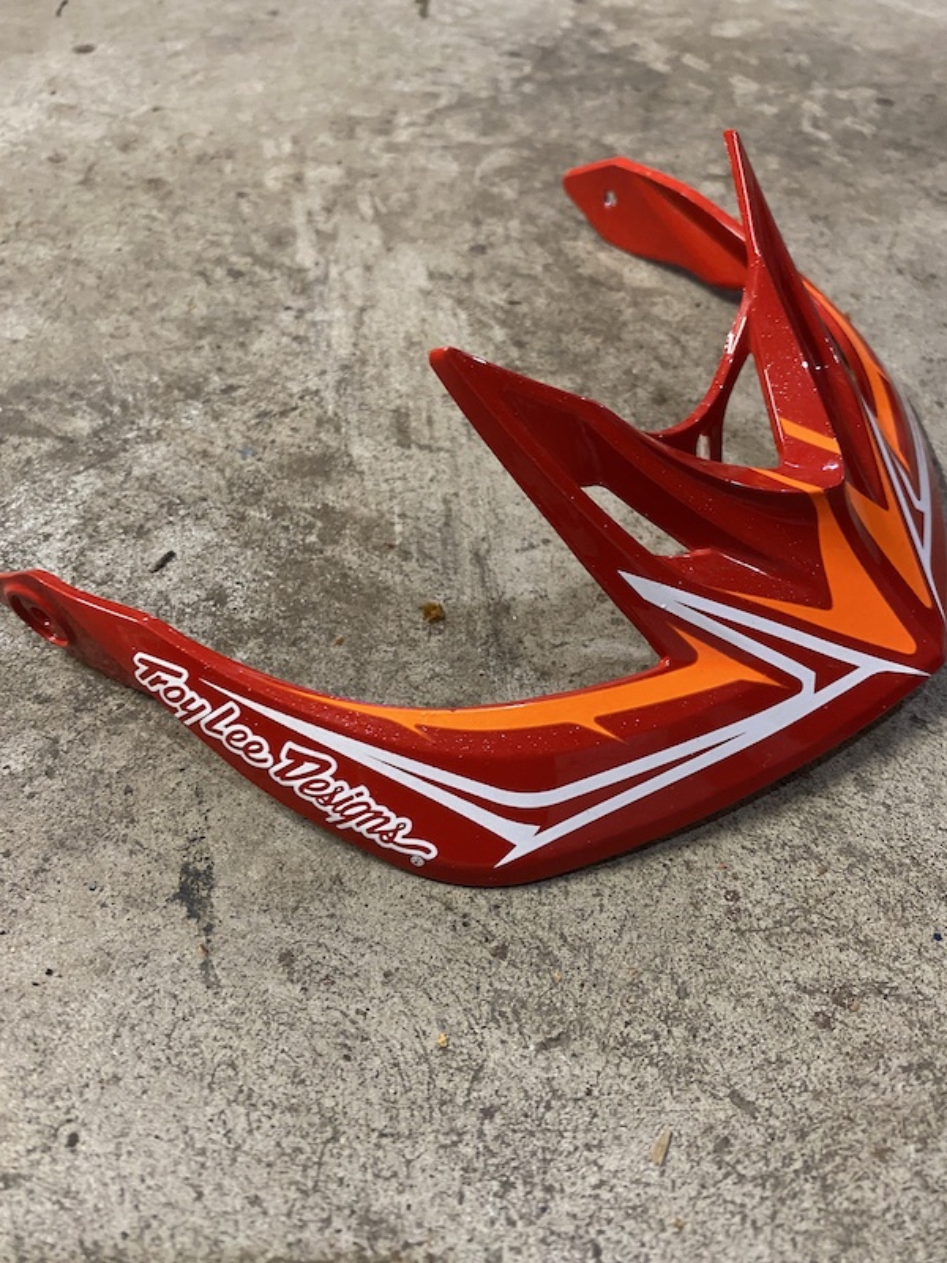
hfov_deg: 53.1
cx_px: 474
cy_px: 632
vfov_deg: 67.3
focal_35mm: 26
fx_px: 948
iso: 500
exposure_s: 1/40
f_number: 1.8
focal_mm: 4.25
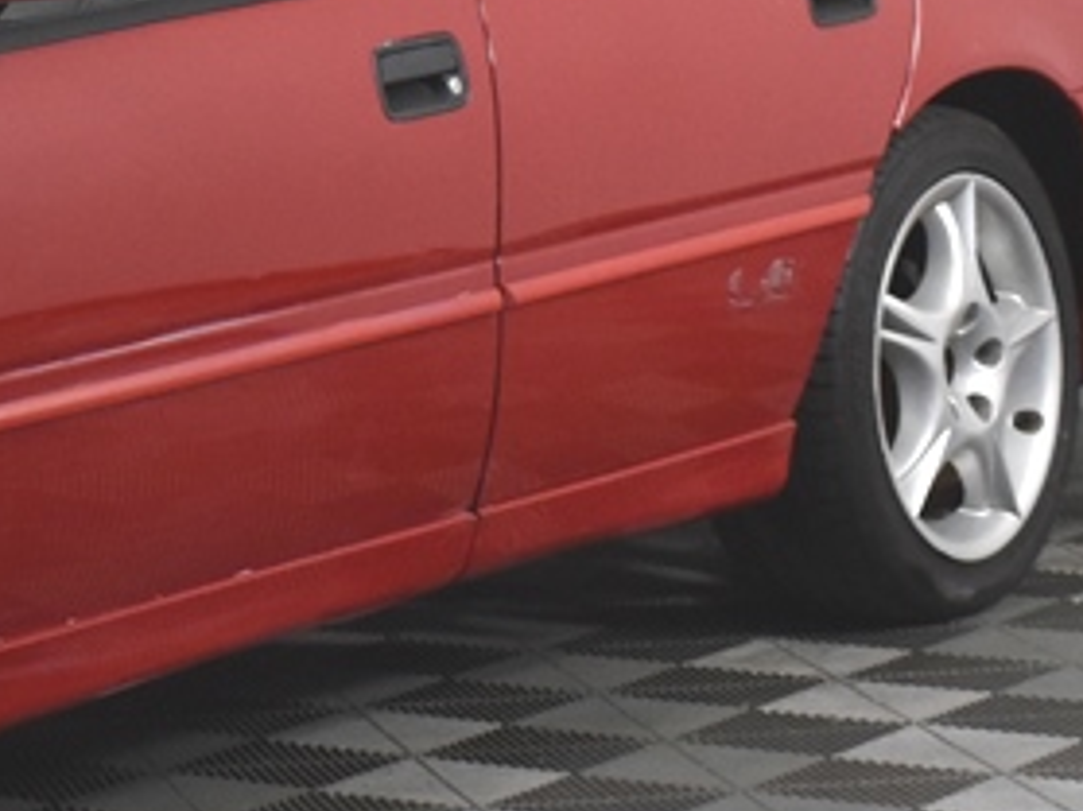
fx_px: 5629
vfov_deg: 8.2
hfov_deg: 10.7
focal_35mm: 180
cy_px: 270
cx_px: -454
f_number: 8
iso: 1600
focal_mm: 34
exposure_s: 1/250
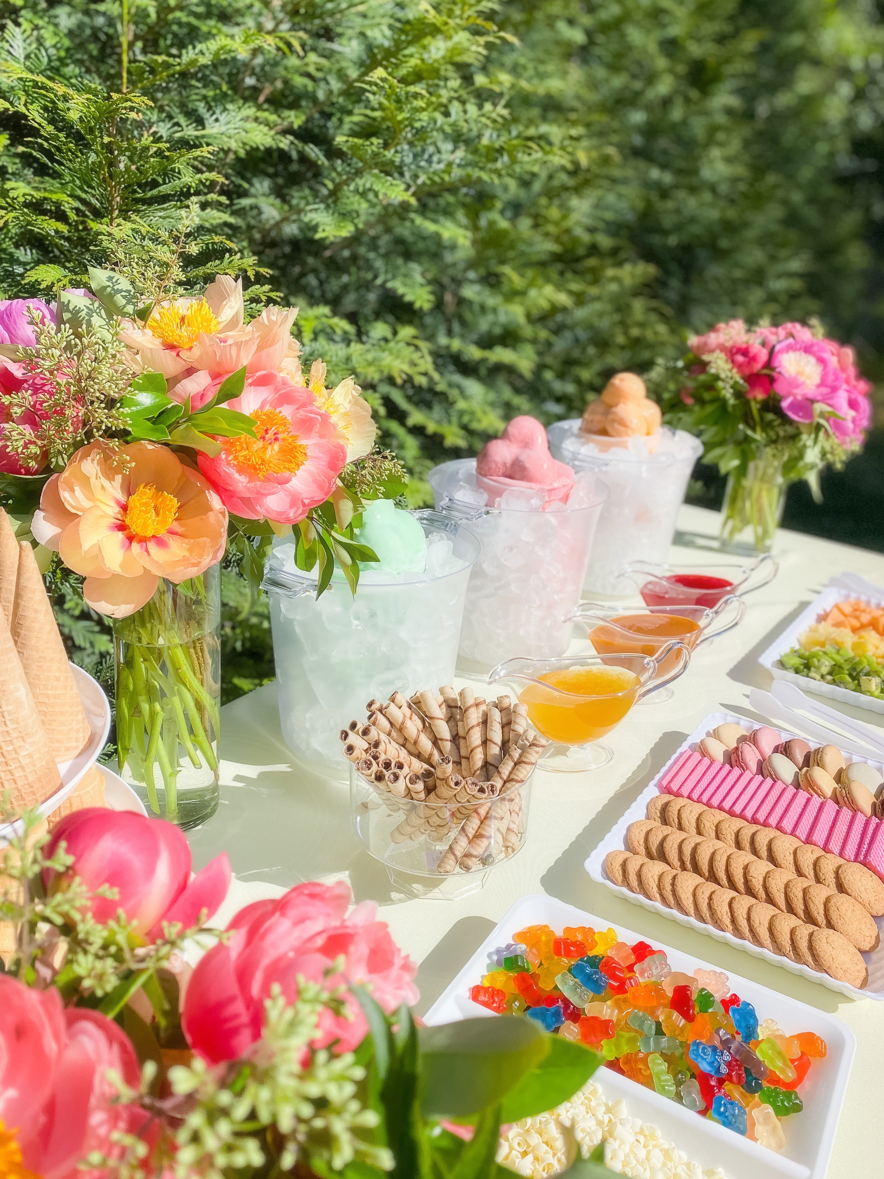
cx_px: 427
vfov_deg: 65.3
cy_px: 575
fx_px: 919
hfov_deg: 51.3
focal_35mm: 27
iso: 32
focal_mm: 4.25
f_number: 1.8
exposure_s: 1/4600
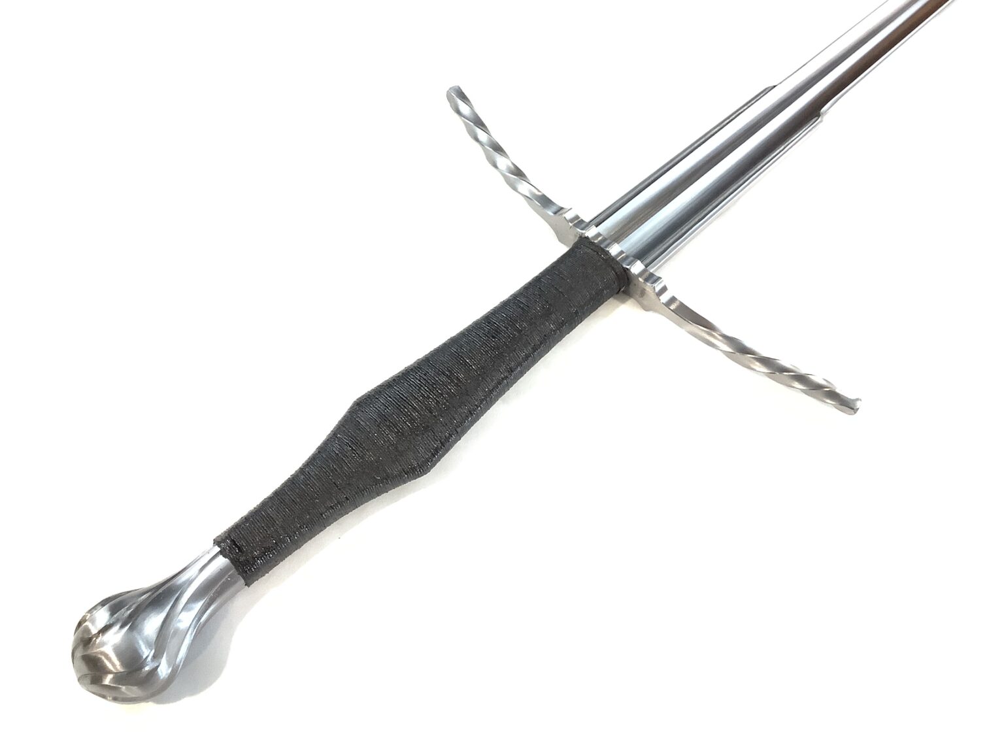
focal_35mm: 31
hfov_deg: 58.4
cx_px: 502
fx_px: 899
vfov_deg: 45.4
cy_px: 376
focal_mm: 3.3
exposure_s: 1/60
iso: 250
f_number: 2.4
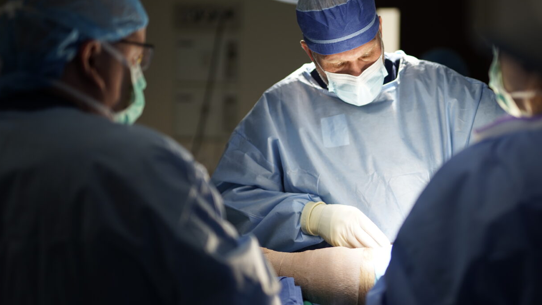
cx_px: 328
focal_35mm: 66
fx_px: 949
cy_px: 102
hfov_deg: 31.8
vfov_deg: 18.2
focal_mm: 50
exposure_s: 1/250
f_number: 1.4
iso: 200
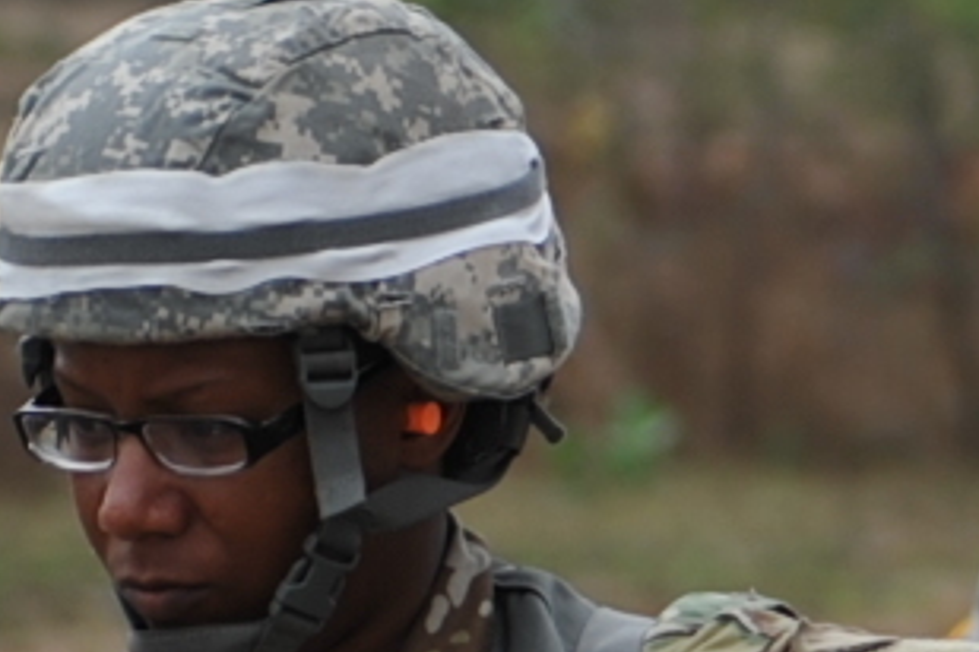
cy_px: 586
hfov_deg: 4.3
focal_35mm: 482
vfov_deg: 2.9
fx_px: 13107
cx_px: 1328
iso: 200
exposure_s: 1/2000
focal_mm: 70
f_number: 2.8
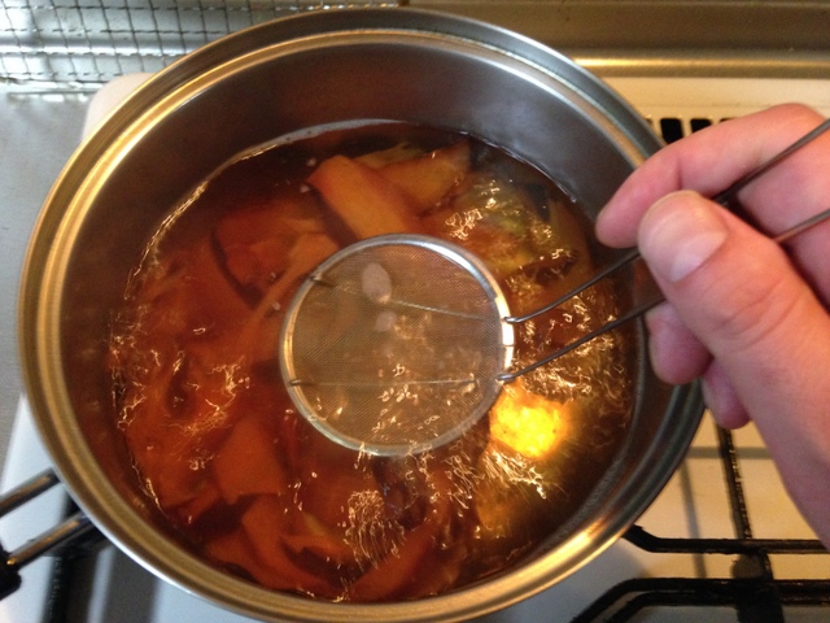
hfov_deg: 55.4
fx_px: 791
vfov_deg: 42.9
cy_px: 312
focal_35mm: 33
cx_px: 415
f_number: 2.4
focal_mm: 4.12
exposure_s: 1/17
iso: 400
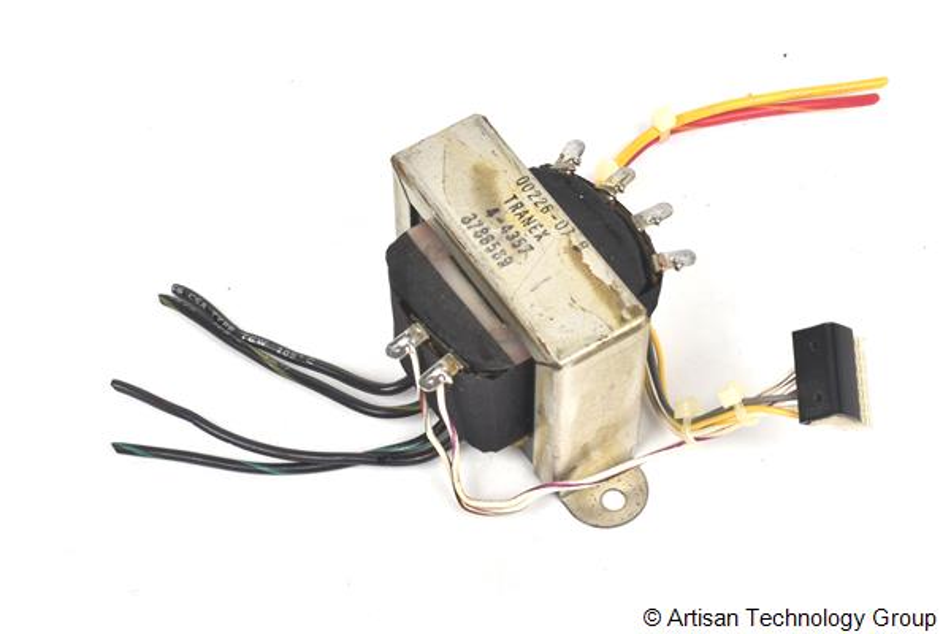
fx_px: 1585
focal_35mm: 60
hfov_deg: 33.4
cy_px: 317
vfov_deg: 22.6
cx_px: 476
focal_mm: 40
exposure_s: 1/200
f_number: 16
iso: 200
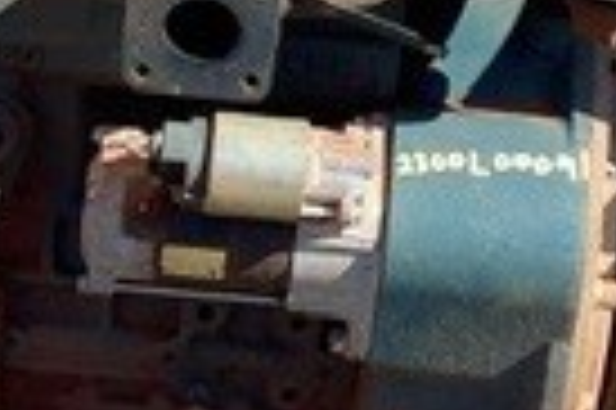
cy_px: 59
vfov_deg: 9.0
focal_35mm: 151
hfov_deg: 13.6
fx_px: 2581
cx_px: 261
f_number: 2.4
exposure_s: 1/338
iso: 25
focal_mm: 3.3
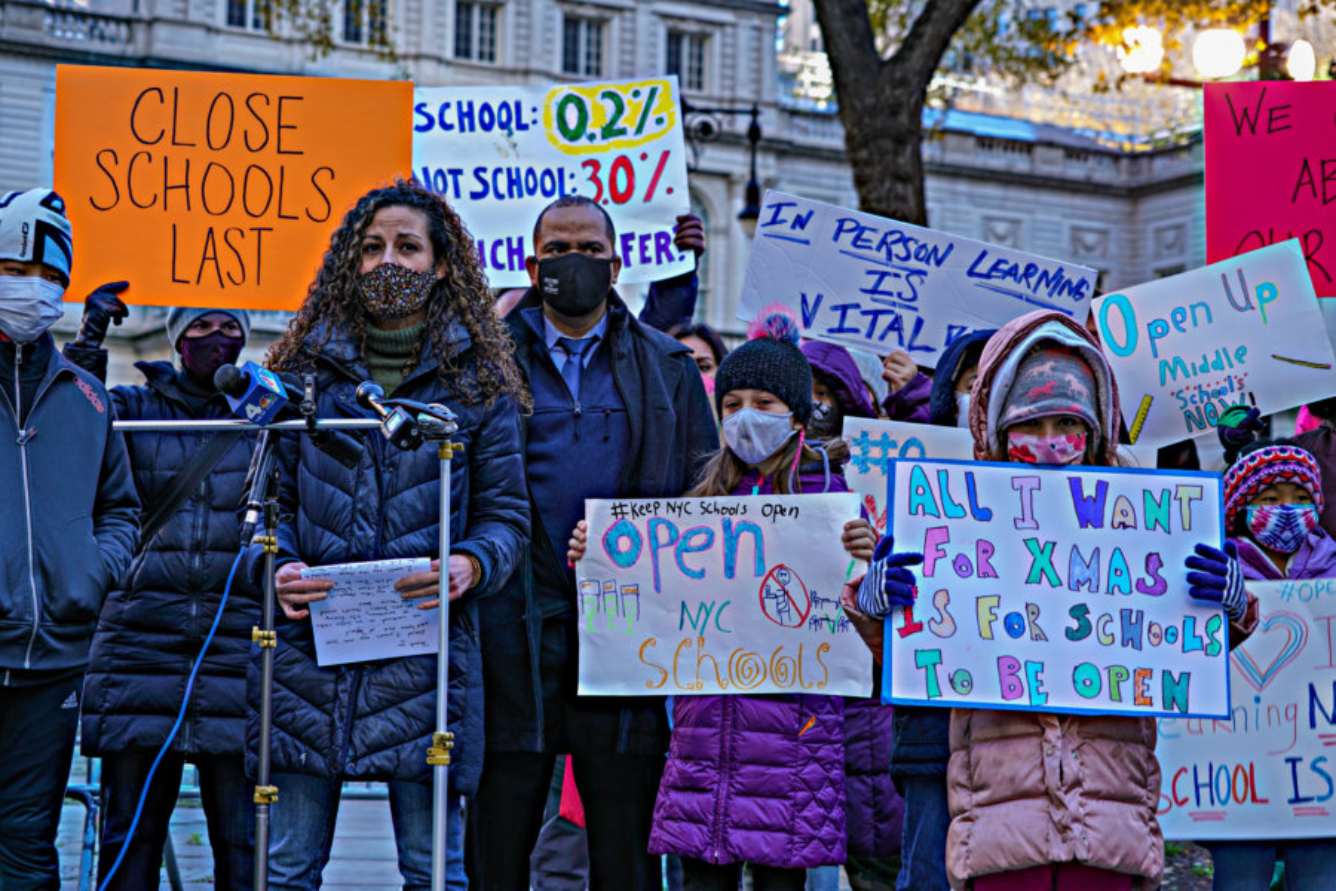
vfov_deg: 18.7
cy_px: 446
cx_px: 668
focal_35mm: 73
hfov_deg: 27.7
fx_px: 2709
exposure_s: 1/80
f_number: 5.6
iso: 125
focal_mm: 73
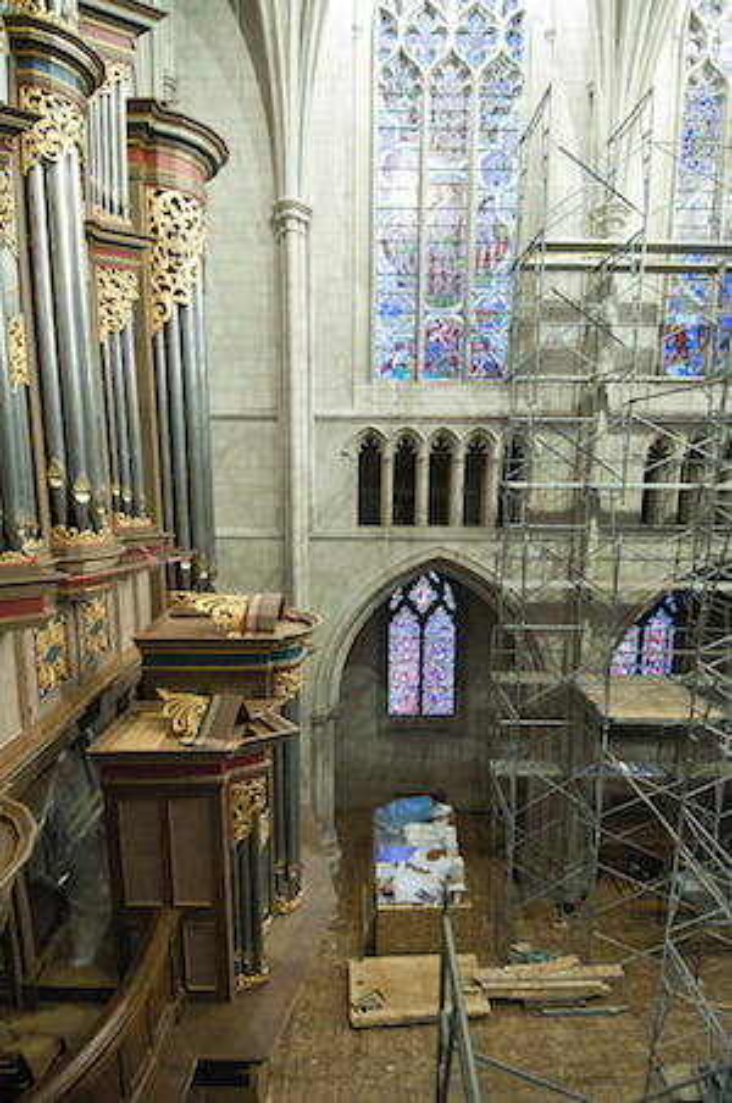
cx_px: 366
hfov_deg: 67.2
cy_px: 552
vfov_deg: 90.1
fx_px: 551
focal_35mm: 18
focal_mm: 12
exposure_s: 1/50
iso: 3200
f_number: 4
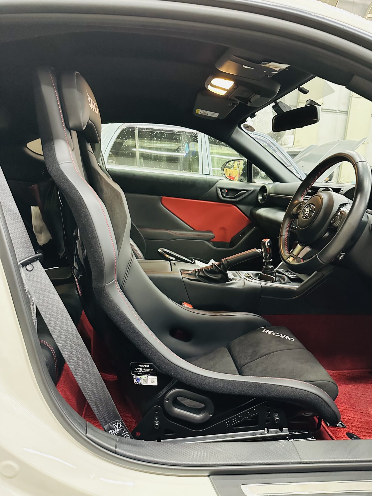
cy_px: 248
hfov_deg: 56.8
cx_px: 186
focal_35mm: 24
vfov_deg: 71.6
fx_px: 344
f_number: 1.78
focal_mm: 6.86
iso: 800
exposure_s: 1/40
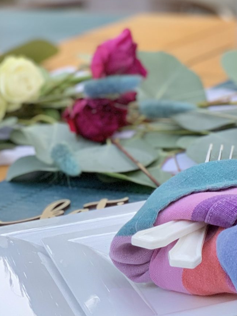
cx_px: 340
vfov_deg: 12.7
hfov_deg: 9.3
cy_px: 226
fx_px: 1415
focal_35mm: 155
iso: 50
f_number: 2.4
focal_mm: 6
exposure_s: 1/120
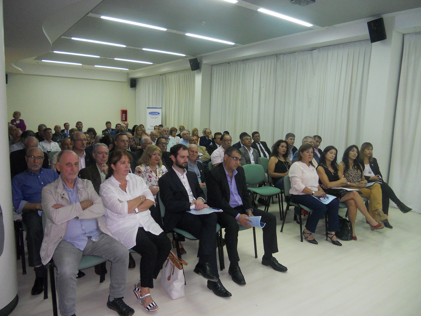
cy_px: 158
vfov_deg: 51.4
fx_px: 328
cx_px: 210
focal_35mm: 27
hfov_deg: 65.3
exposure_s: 1/25
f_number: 3.2
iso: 320
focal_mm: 4.9
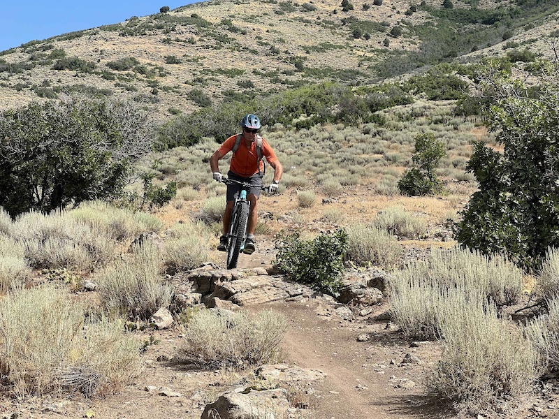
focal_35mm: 77
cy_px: 210
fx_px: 1243
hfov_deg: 25.3
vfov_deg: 19.1
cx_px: 280
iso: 32
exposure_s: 1/657
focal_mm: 9
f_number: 2.8
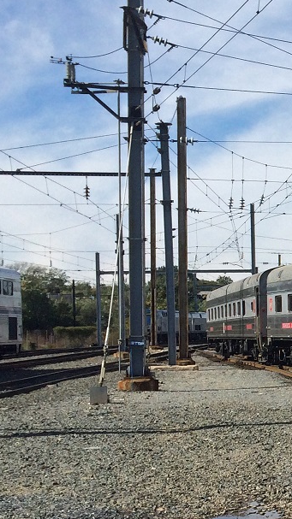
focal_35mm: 85
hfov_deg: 12.2
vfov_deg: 24.9
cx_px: 629
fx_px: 1171
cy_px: 330
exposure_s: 1/2740
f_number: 2.2
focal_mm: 4.15
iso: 32
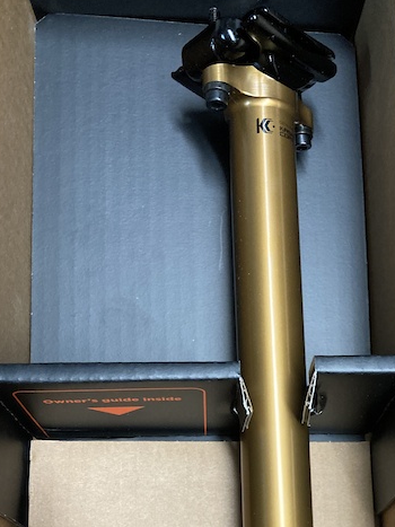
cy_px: 430
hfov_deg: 29.6
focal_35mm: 48
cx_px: 313
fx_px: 731
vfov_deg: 38.0
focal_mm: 3.99
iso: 250
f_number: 1.8
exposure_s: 1/40
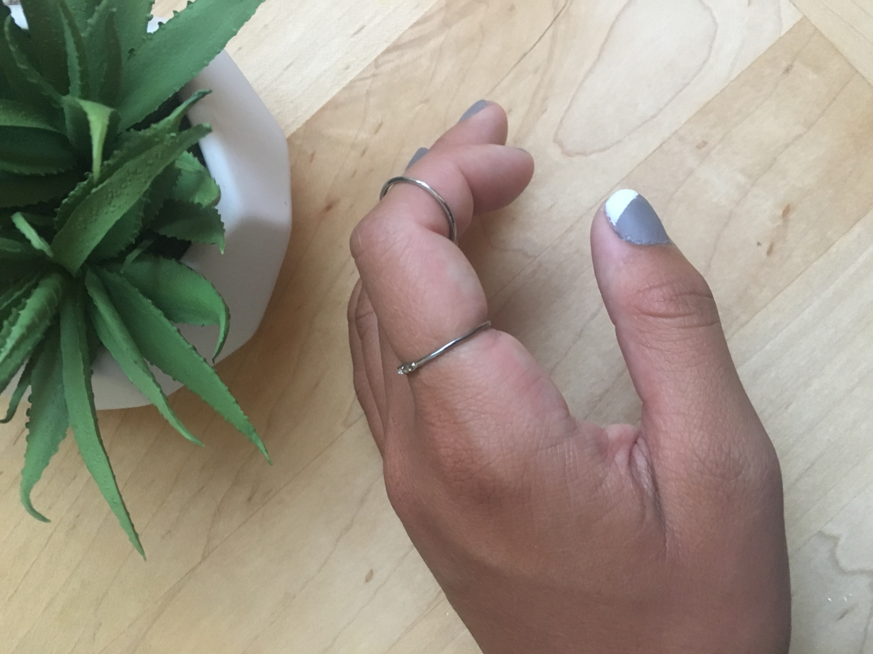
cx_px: 436
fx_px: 731
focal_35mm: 29
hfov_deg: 61.7
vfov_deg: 48.2
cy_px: 327
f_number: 2.2
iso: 200
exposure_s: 1/15
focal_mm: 4.15
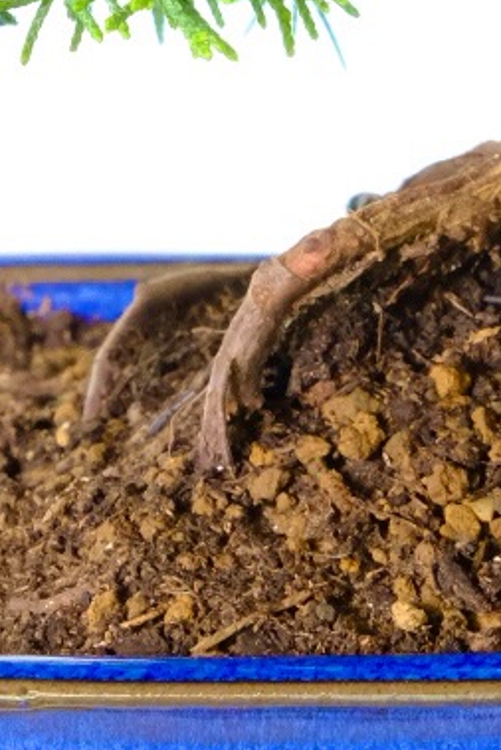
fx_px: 9572
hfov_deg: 3.0
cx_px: 632
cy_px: -319
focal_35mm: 459
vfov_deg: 4.5
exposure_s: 1/30
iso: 3200
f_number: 8
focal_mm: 65.2
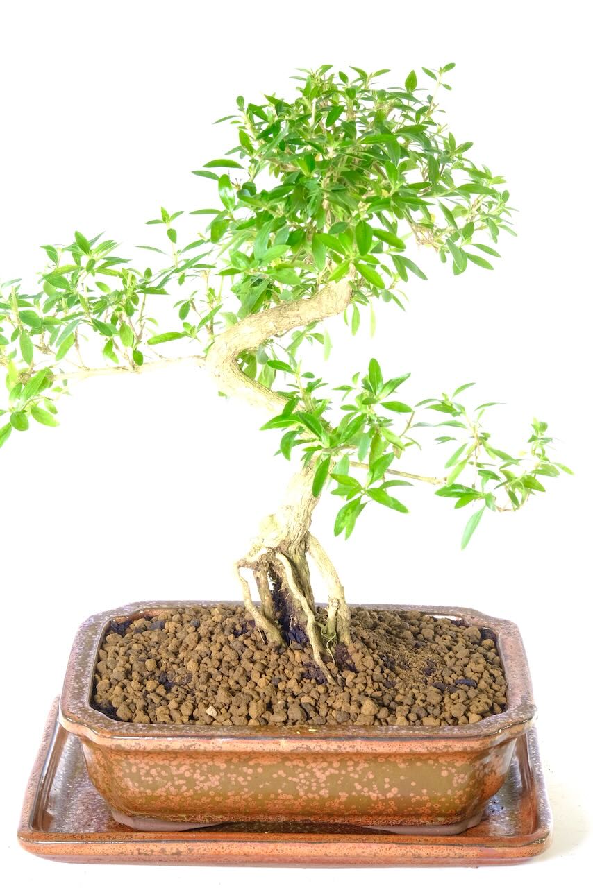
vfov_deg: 20.2
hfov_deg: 13.6
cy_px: 444
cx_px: 296
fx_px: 2494
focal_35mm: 101
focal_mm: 67.1
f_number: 13
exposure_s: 1/13
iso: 1600
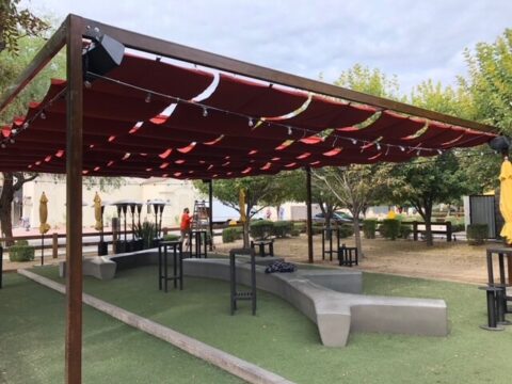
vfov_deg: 49.7
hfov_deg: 63.4
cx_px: 256
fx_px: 414
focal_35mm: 28
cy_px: 192
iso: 20
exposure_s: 1/457
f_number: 1.8
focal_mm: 3.99
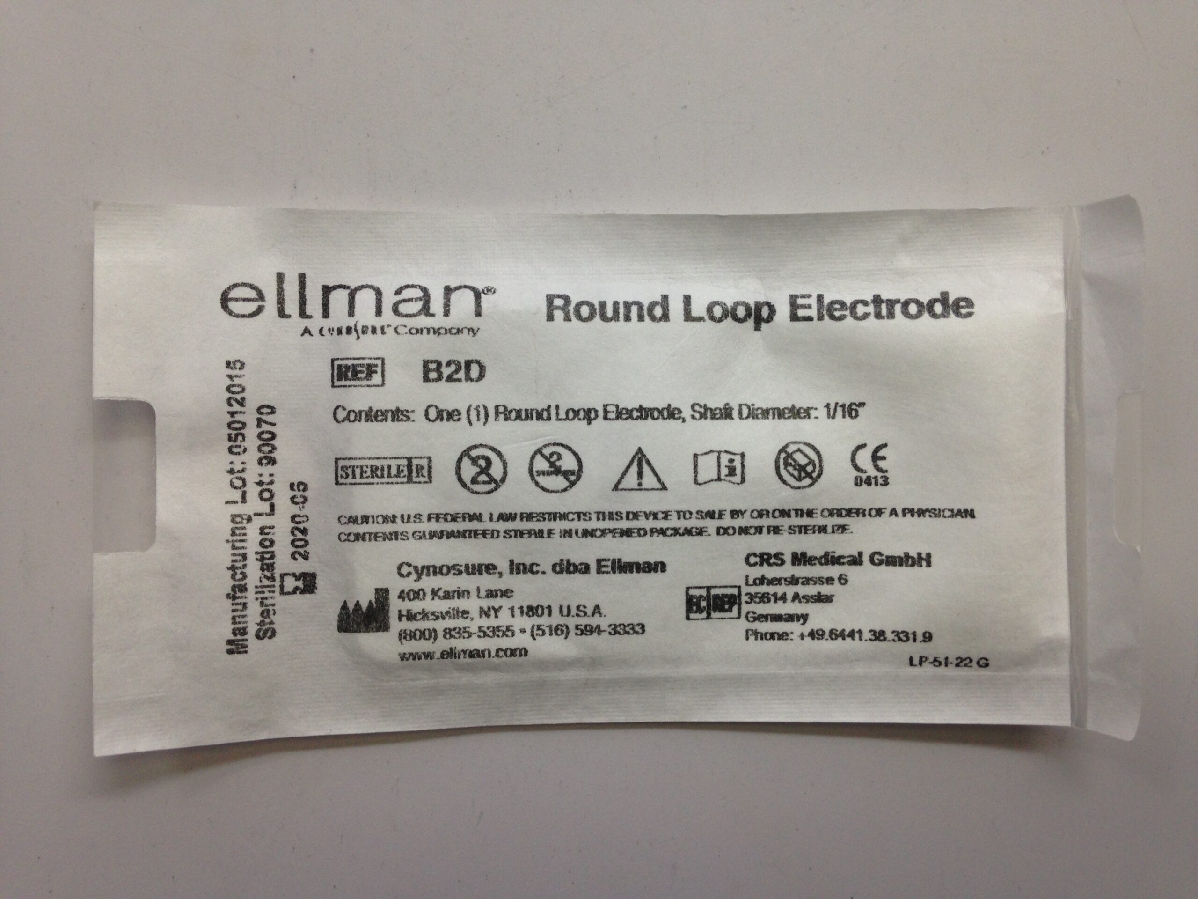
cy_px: 450
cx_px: 599
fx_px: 1142
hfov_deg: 55.4
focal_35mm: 33
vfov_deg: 42.9
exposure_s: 1/60
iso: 50
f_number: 2.4
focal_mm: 4.12
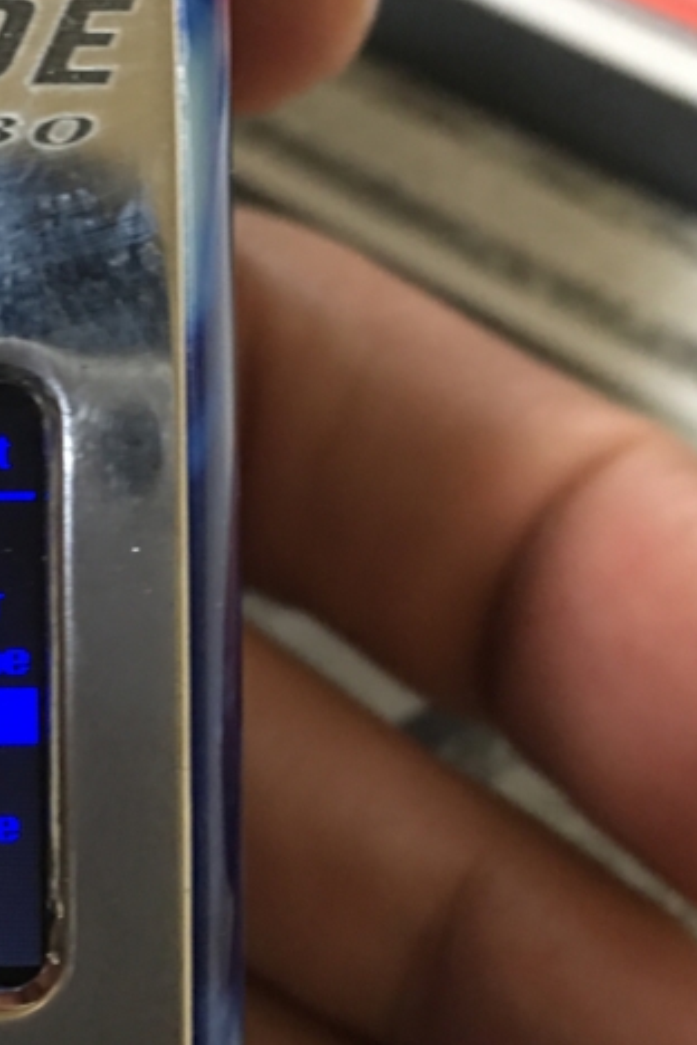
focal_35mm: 66
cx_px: 107
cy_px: 509
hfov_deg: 20.3
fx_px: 1917
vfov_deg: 30.5
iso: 64
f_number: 2.2
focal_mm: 4.15
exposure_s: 1/4
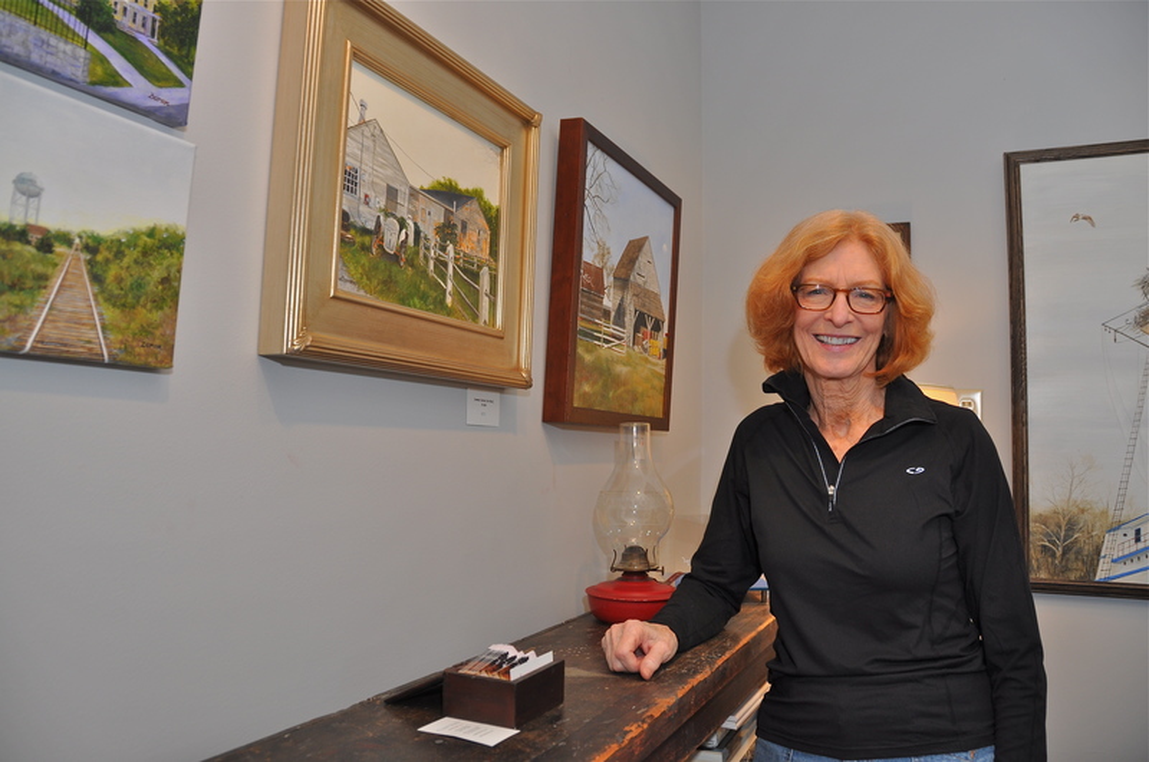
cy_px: 381
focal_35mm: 27
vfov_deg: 47.8
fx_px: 861
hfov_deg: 67.5
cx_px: 574
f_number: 4.5
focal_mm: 18
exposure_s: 1/60
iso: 250
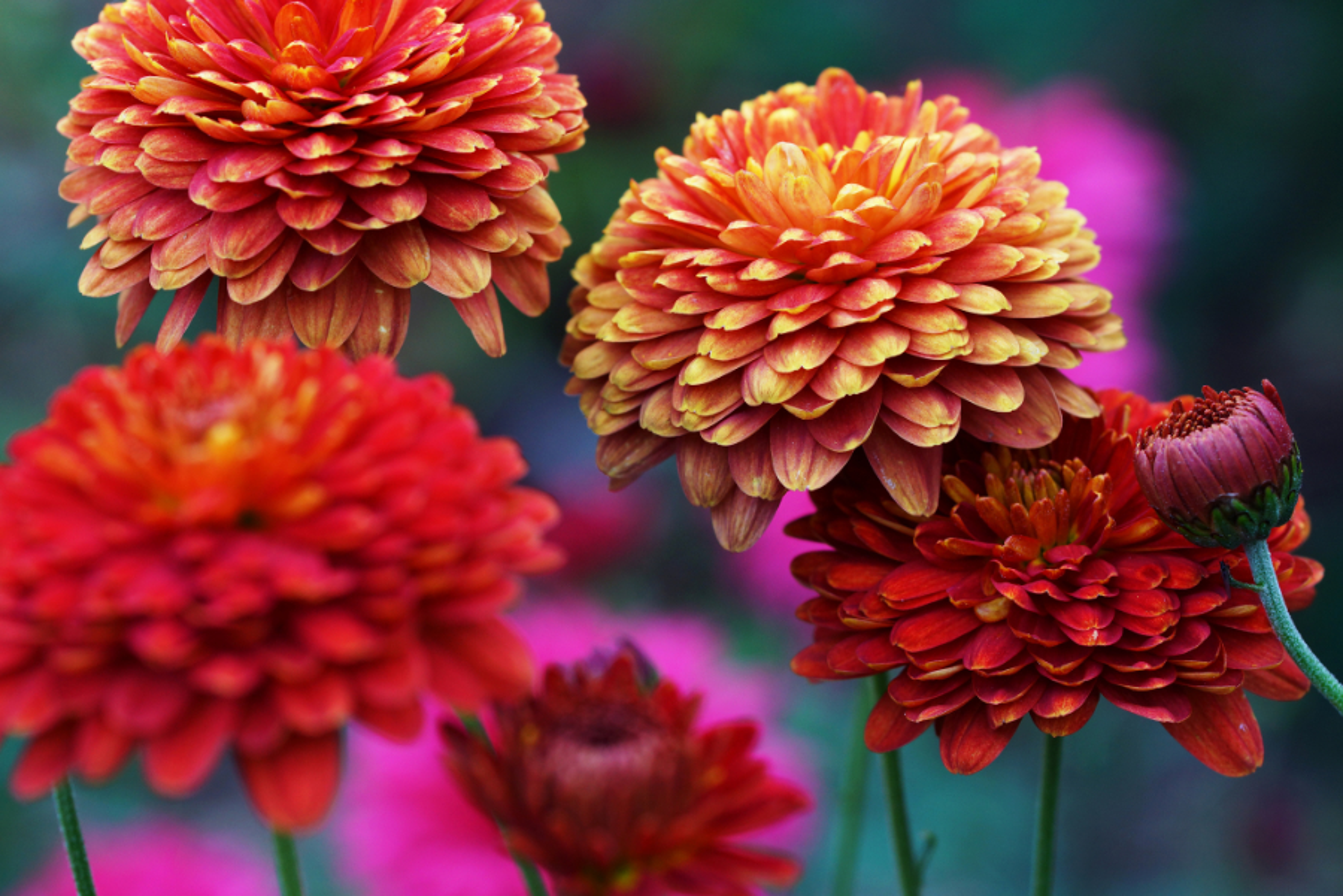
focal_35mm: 135
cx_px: 672
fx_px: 5036
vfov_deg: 10.2
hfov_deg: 15.2
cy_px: 448
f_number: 5.6
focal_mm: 90
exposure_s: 1/80
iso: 200
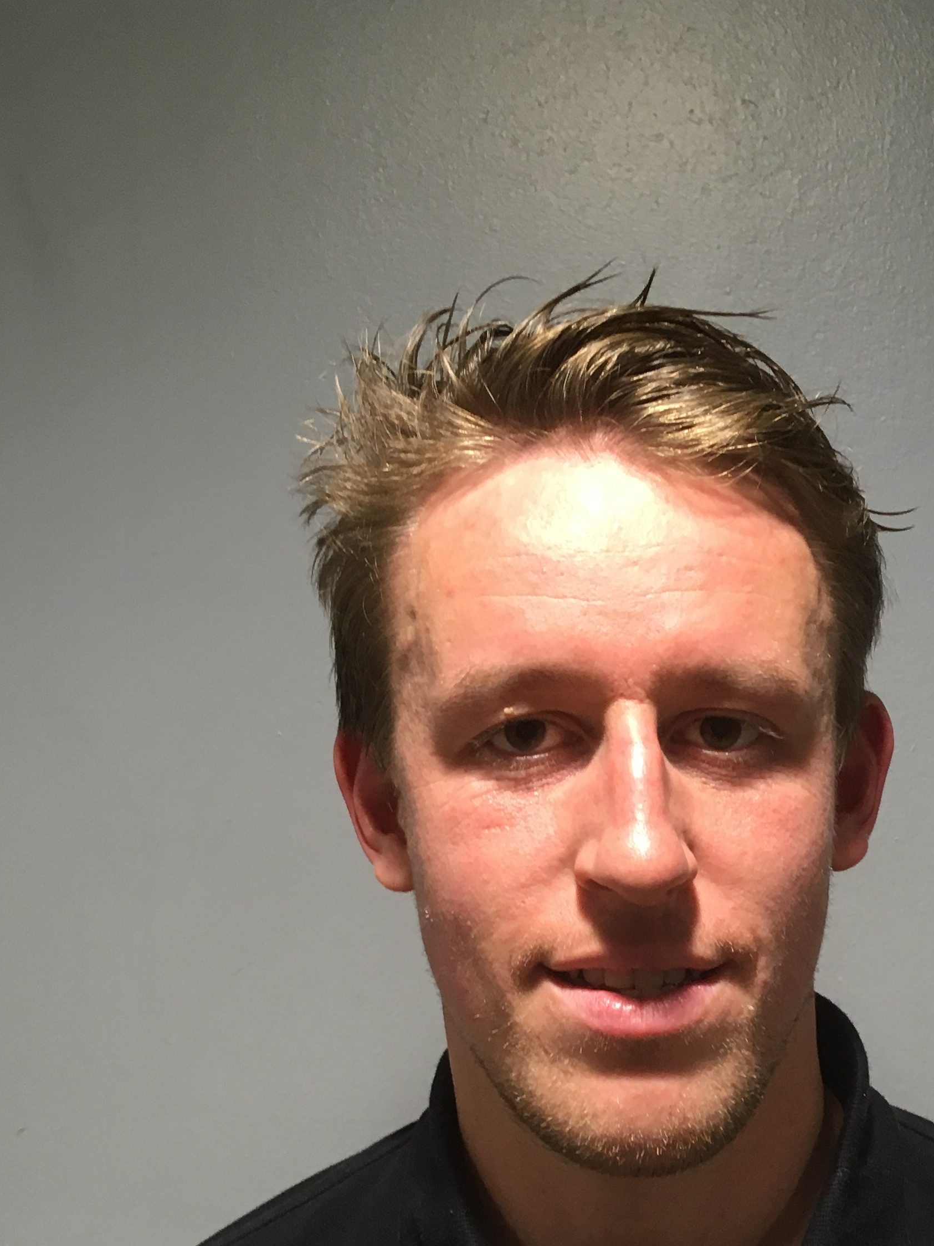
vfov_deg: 35.6
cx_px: 648
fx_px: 1871
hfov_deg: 27.8
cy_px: 1007
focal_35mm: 52
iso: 100
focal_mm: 4.15
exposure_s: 1/33
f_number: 2.2
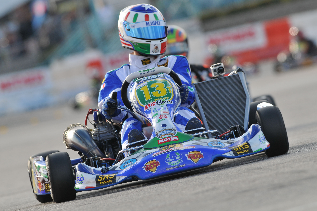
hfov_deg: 4.6
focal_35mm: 450
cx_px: 158
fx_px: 3958
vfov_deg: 3.0
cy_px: 106
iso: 200
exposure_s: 1/500
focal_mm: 300
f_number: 5
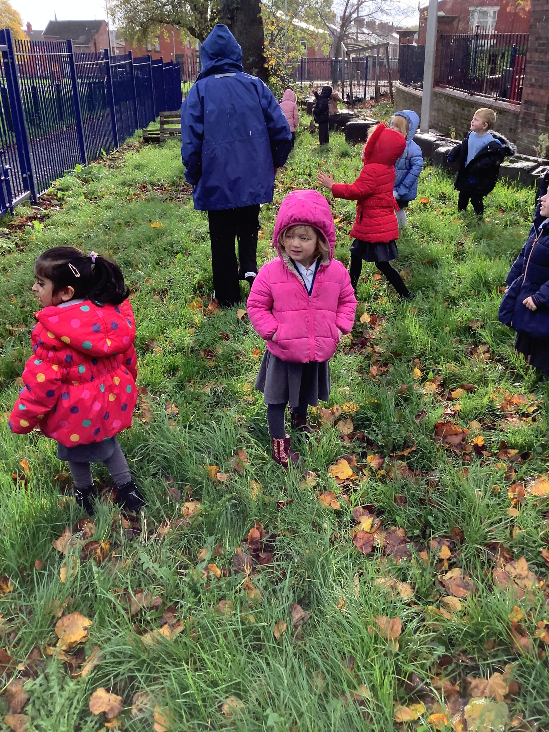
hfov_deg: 45.4
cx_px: 274
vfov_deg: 58.4
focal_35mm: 31
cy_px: 366
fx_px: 656
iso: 25
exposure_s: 1/125
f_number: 2.4
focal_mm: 3.3
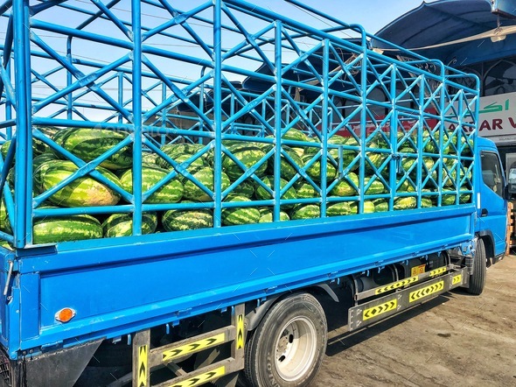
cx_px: 258
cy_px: 194
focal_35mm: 28
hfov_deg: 63.5
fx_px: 417
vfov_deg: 49.7
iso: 20
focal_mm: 4
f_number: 1.8
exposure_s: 1/1499
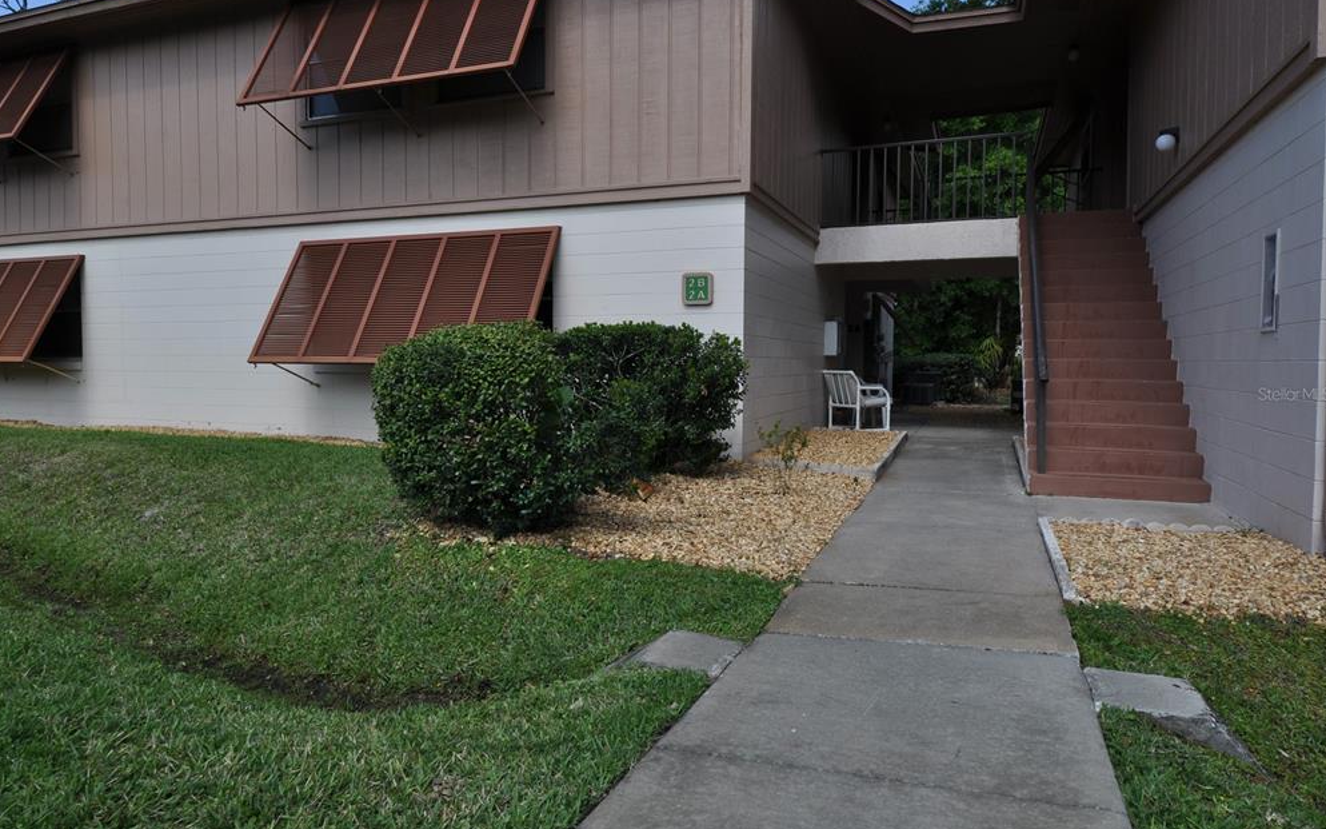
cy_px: 394
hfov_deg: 79.7
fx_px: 795
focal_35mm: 22
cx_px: 652
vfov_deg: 55.0
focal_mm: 14
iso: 200
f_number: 9
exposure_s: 1/320
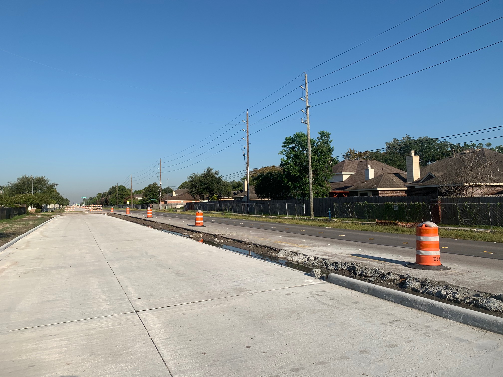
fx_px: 378
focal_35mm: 26
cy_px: 188
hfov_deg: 67.3
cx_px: 252
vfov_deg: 53.1
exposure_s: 1/2994
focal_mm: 4.25
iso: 25
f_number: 1.8
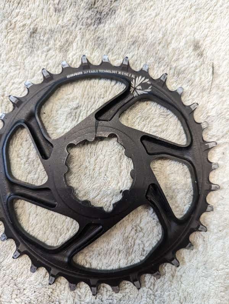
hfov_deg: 57.0
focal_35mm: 24
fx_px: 211
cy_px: 152
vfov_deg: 71.5
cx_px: 114
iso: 369
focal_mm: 6.81
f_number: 1.85
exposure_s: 1/120
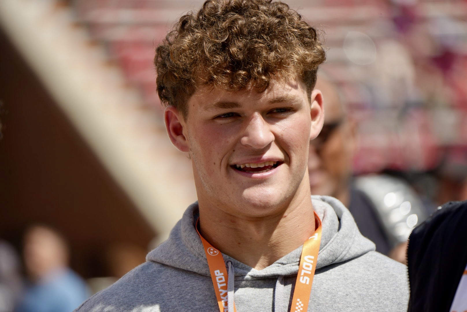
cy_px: 156
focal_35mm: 349
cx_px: 234
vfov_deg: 3.9
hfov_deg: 5.9
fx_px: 4530
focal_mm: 349
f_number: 6.3
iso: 100
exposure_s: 1/400
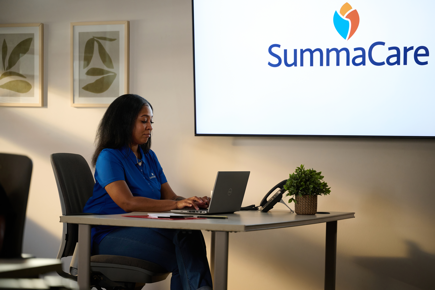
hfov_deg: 19.5
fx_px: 1269
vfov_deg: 13.0
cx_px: 218
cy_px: 145
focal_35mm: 105
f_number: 2.8
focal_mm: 105
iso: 1000
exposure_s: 1/200
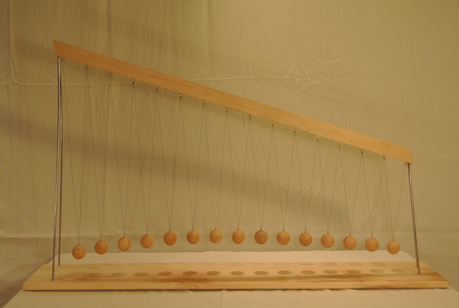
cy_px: 154
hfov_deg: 43.6
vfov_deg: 29.9
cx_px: 230
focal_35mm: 45
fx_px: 574
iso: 400
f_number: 4.5
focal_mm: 16.9
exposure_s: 1/100
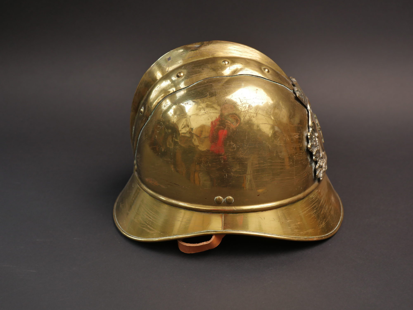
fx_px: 549
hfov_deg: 41.2
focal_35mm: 46
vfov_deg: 31.5
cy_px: 155
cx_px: 206
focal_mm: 23
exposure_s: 1/100
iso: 200
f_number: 3.2
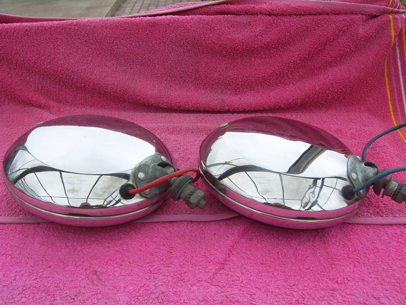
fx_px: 446
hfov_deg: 49.0
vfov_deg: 37.7
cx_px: 203
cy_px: 152
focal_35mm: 38
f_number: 6.4
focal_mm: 7.8
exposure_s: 1/160
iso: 50
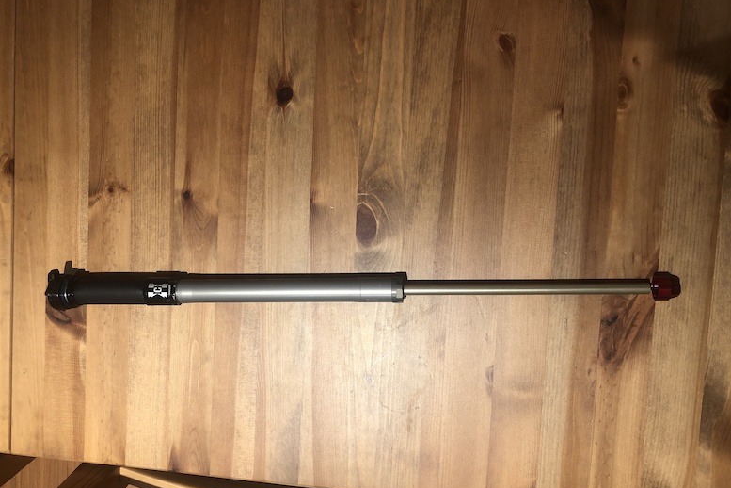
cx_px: 361
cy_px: 263
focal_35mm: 30
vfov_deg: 43.6
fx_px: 609
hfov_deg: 61.9
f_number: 1.8
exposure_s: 1/20
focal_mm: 3.99
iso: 40
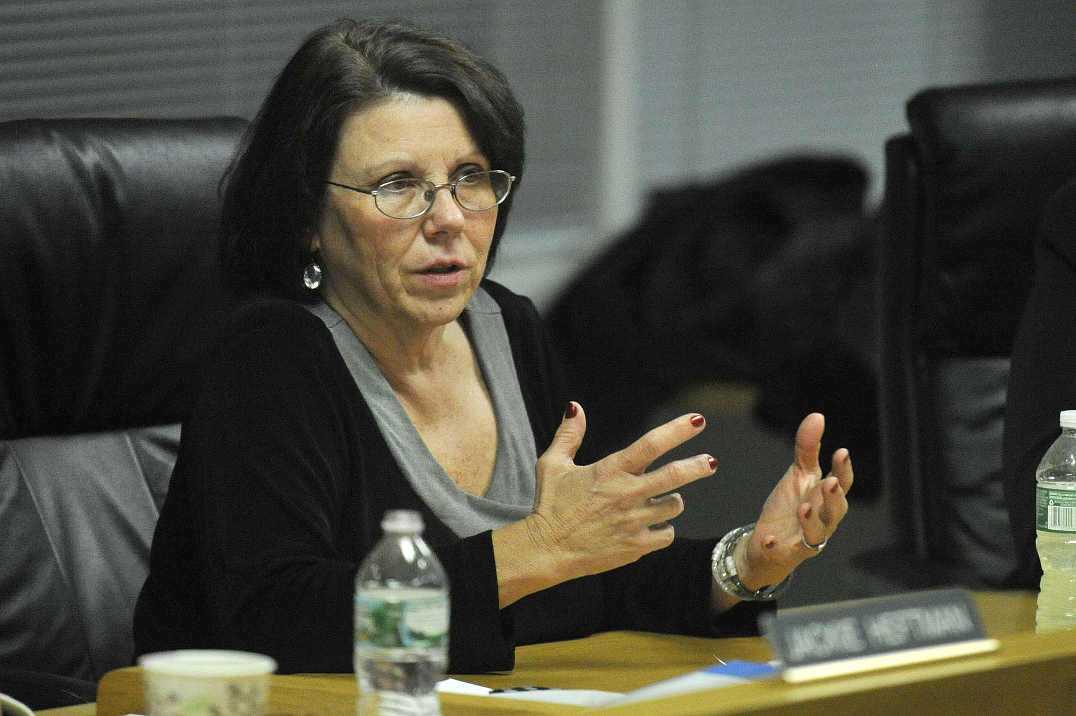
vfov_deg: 6.9
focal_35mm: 200
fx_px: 5973
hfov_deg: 10.3
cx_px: 538
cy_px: 358
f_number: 2.8
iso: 6400
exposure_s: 1/800
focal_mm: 200
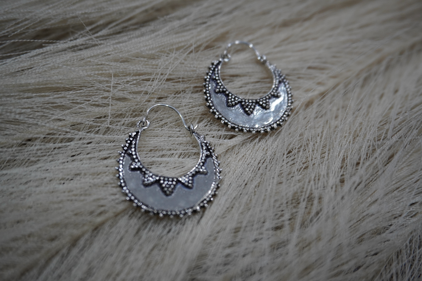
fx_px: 440
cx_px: 211
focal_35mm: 38
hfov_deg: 51.3
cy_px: 140
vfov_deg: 35.5
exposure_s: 1/40
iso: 640
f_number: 5
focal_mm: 25
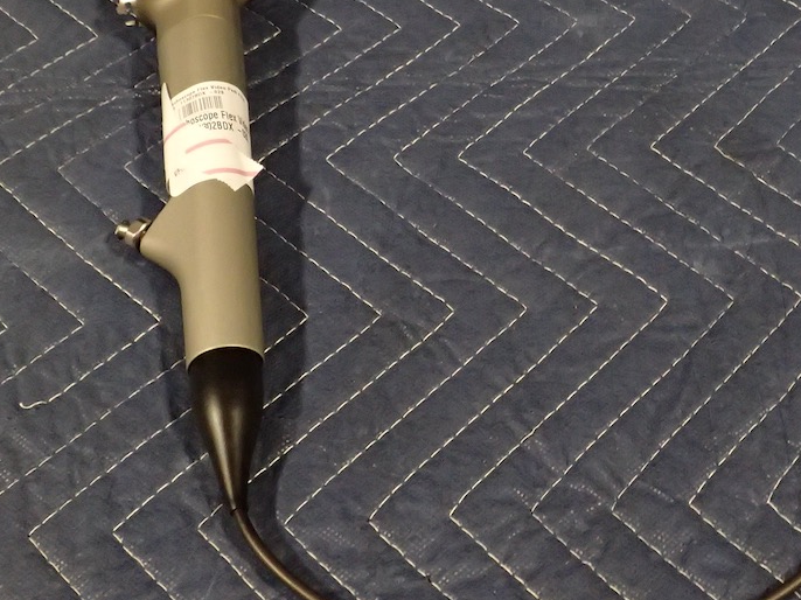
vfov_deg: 25.9
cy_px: 177
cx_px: 617
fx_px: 1295
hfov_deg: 33.6
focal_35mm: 56
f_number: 3.2
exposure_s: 1/13
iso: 800
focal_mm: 5.5
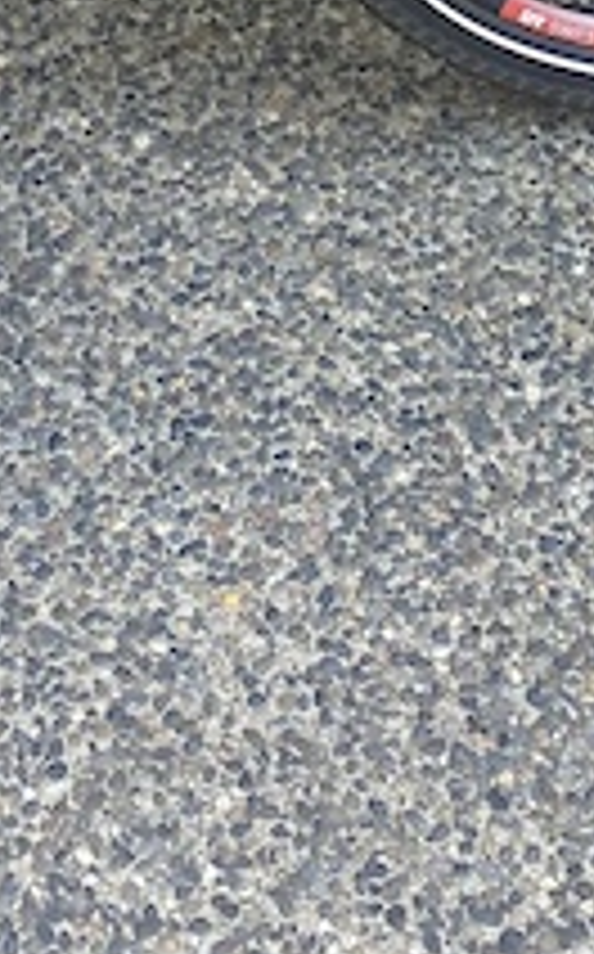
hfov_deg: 12.4
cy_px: -558
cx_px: 14
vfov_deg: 17.6
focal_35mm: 104
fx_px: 2701
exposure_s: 1/121
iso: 40
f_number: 1.8
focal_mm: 4.25
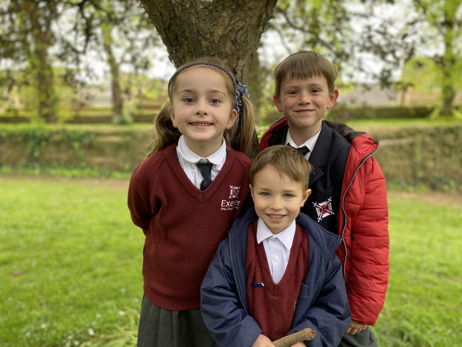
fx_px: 347
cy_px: 174
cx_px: 231
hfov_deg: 67.3
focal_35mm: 26
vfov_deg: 53.1
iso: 50
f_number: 1.8
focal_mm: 4.25
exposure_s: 1/122
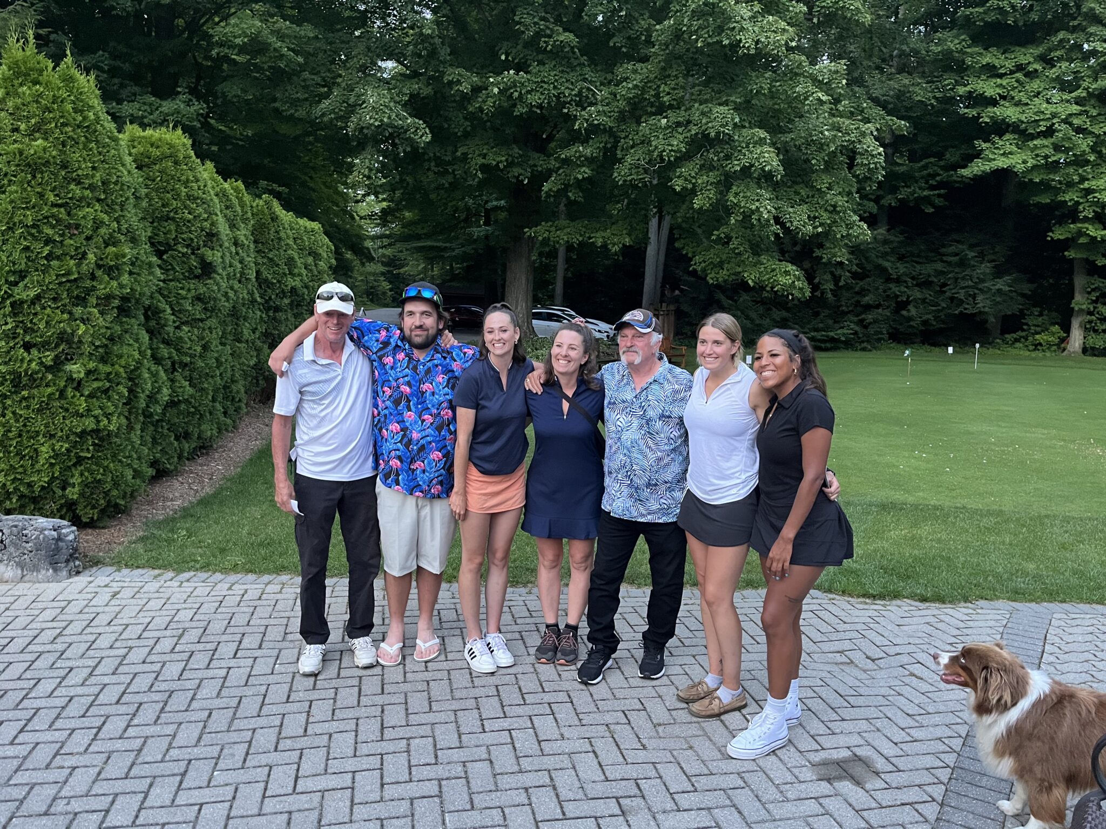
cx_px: 553
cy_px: 414
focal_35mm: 26
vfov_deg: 53.1
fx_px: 831
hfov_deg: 67.3
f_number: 1.6
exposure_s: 1/30
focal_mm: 5.1
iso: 500
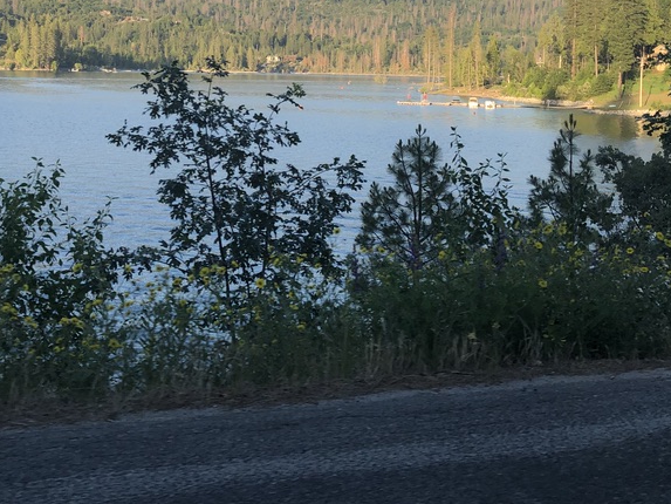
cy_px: 82
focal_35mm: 50
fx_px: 969
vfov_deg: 28.3
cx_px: 224
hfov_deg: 37.8
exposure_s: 1/685
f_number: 1.8
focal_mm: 4
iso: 20
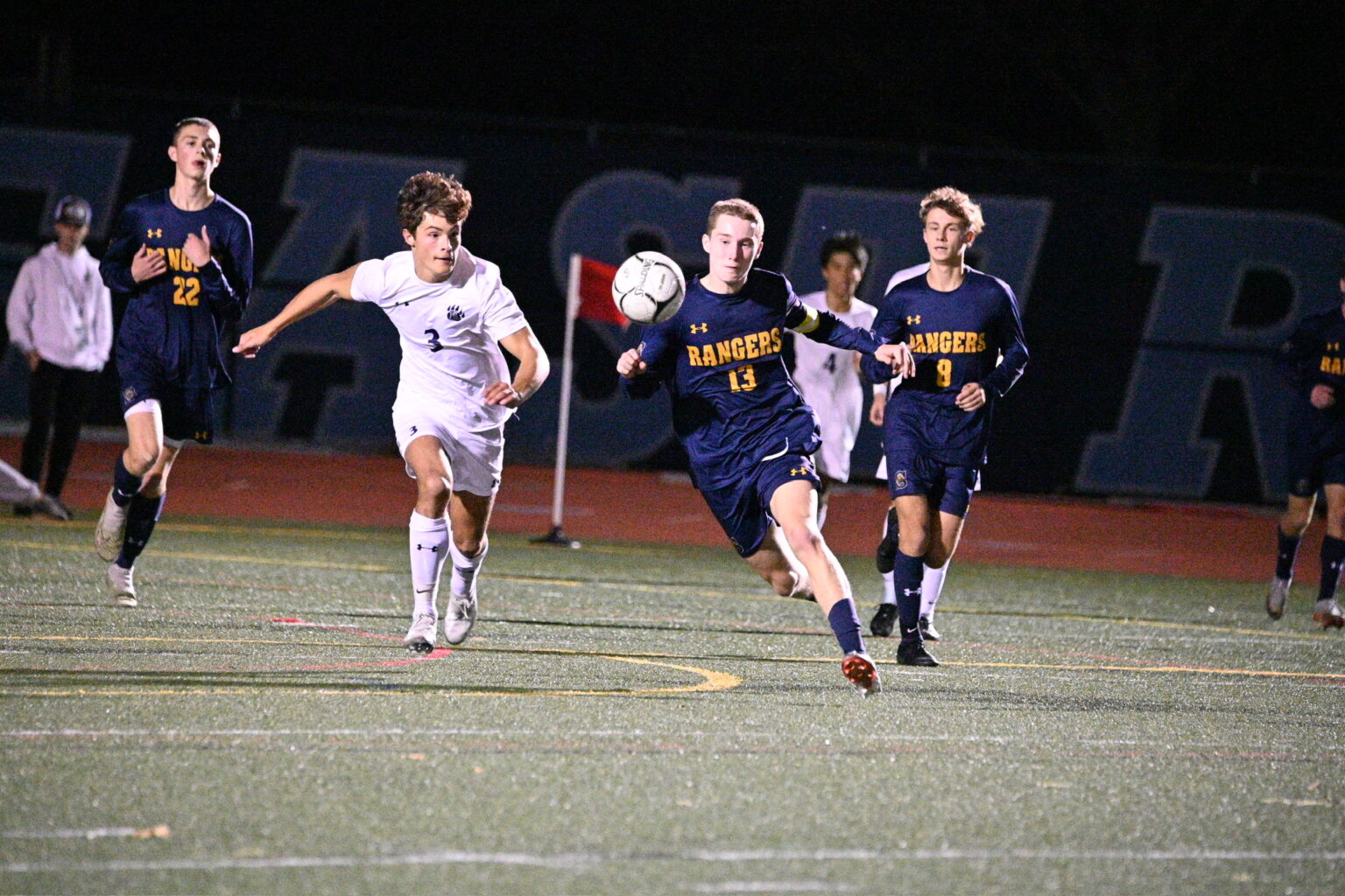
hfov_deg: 5.3
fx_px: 14570
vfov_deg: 3.5
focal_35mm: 390
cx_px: 672
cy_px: 448
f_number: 6.3
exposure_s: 1/1000
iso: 51200
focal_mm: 390
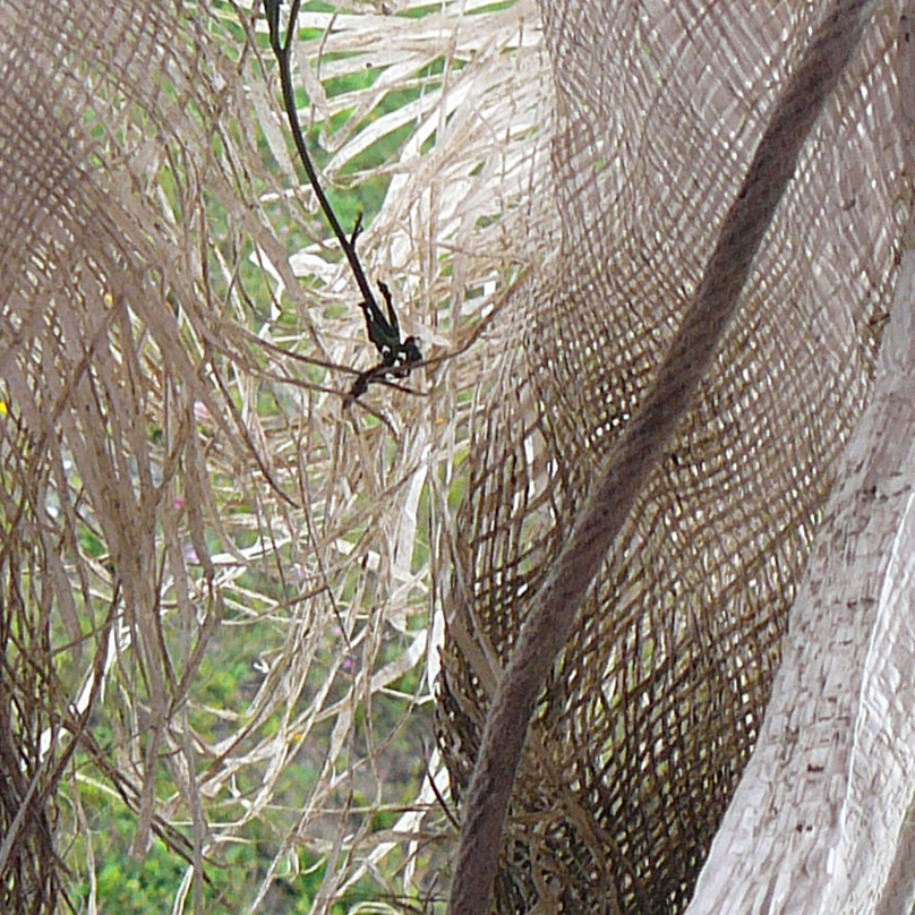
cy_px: 212
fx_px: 2931
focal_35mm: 98
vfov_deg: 17.6
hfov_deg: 17.7
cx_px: 288
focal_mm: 5.2
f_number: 2.8
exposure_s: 1/50
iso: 80
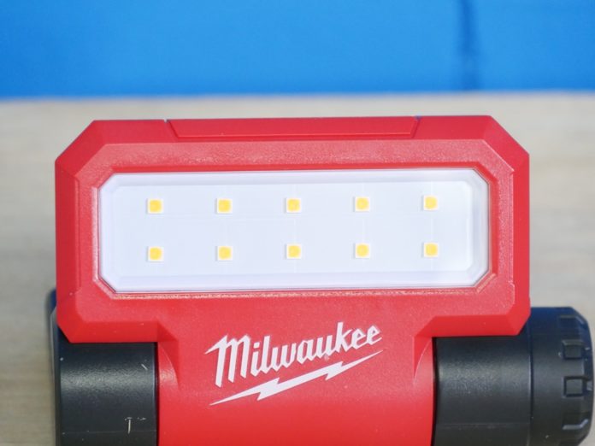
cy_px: 223
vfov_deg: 5.3
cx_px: 298
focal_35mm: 280
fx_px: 4813
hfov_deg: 7.1
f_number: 5.6
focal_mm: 140
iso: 3200
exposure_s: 1/40
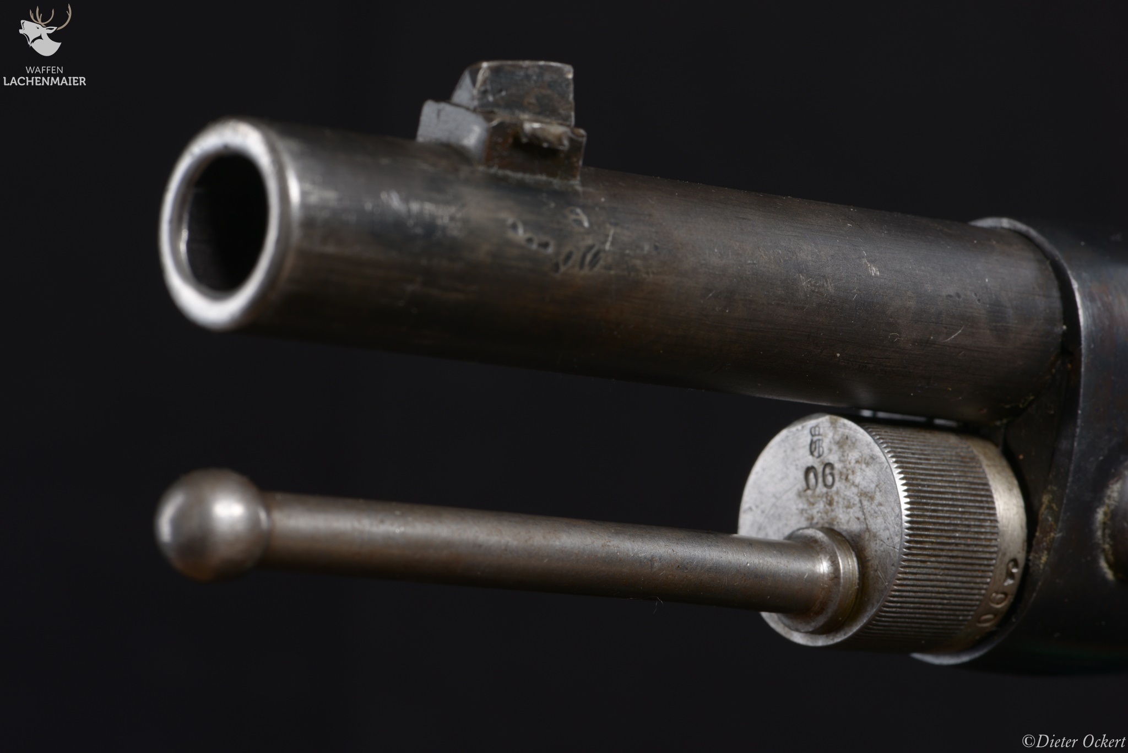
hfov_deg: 19.4
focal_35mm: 105
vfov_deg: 13.1
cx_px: 564
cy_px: 376
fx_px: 3291
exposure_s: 1/60
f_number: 22
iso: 100
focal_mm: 105
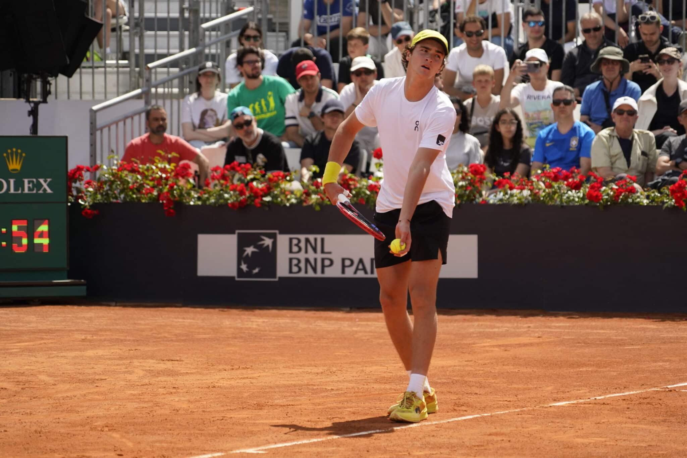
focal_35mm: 198
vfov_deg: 6.9
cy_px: 229
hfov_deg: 10.4
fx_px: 3779
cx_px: 344
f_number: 6.3
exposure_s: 1/4000
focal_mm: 198
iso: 1600
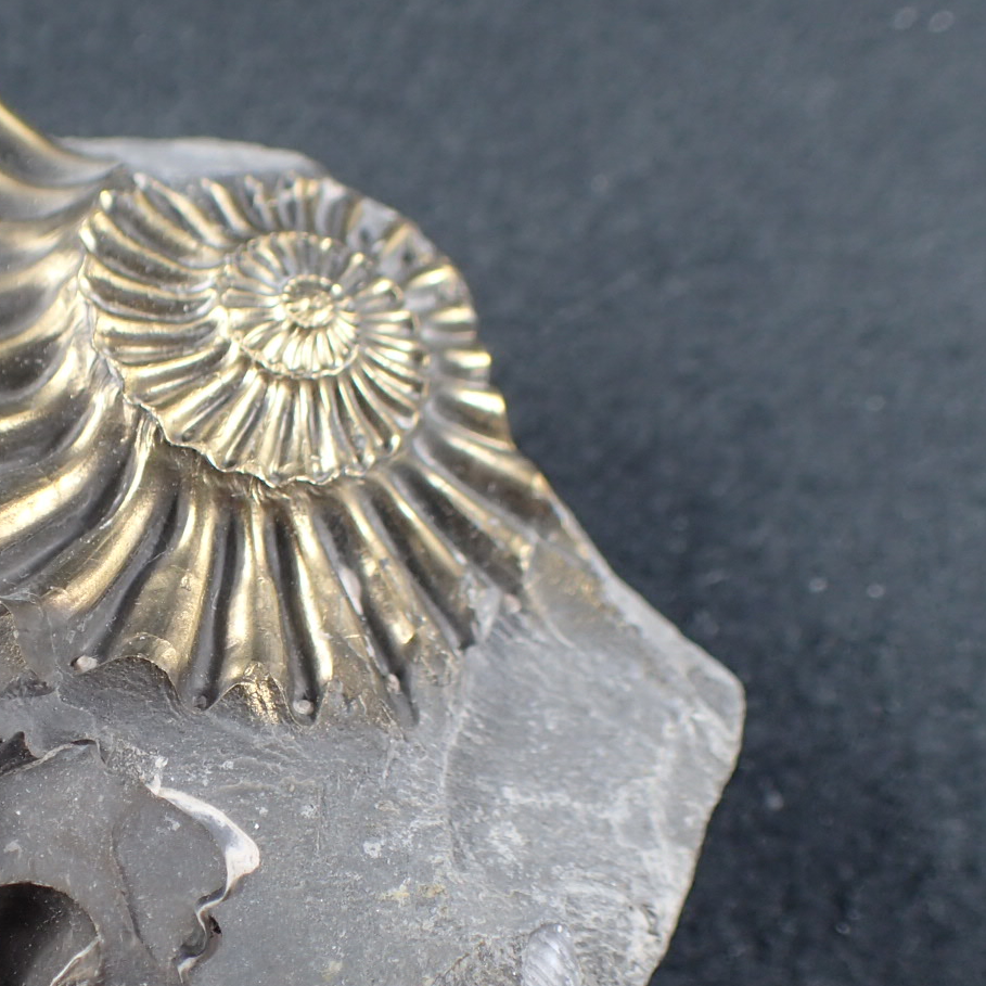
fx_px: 1805
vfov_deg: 30.4
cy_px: 629
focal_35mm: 56
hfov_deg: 29.6
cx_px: 140
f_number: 2.3
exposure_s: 1/125
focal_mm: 5.5
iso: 125
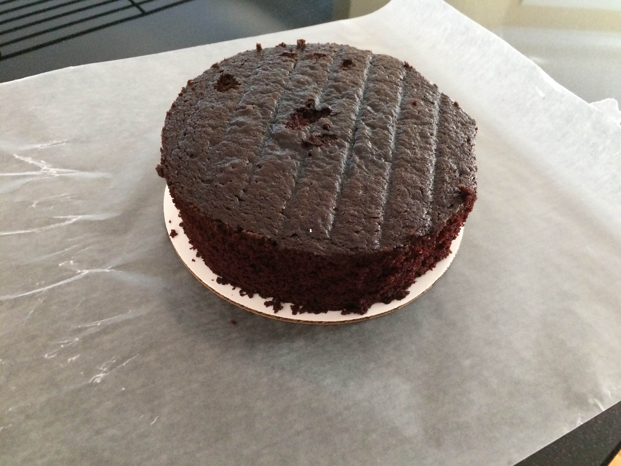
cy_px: 233
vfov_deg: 48.2
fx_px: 520
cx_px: 310
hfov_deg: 61.7
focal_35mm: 29
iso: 320
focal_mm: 4.15
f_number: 2.2
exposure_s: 1/20
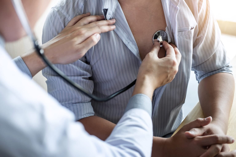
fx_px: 347
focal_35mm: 53
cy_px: 78
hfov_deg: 37.5
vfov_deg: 25.5
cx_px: 118
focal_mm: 35
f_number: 2
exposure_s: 1/320
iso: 250
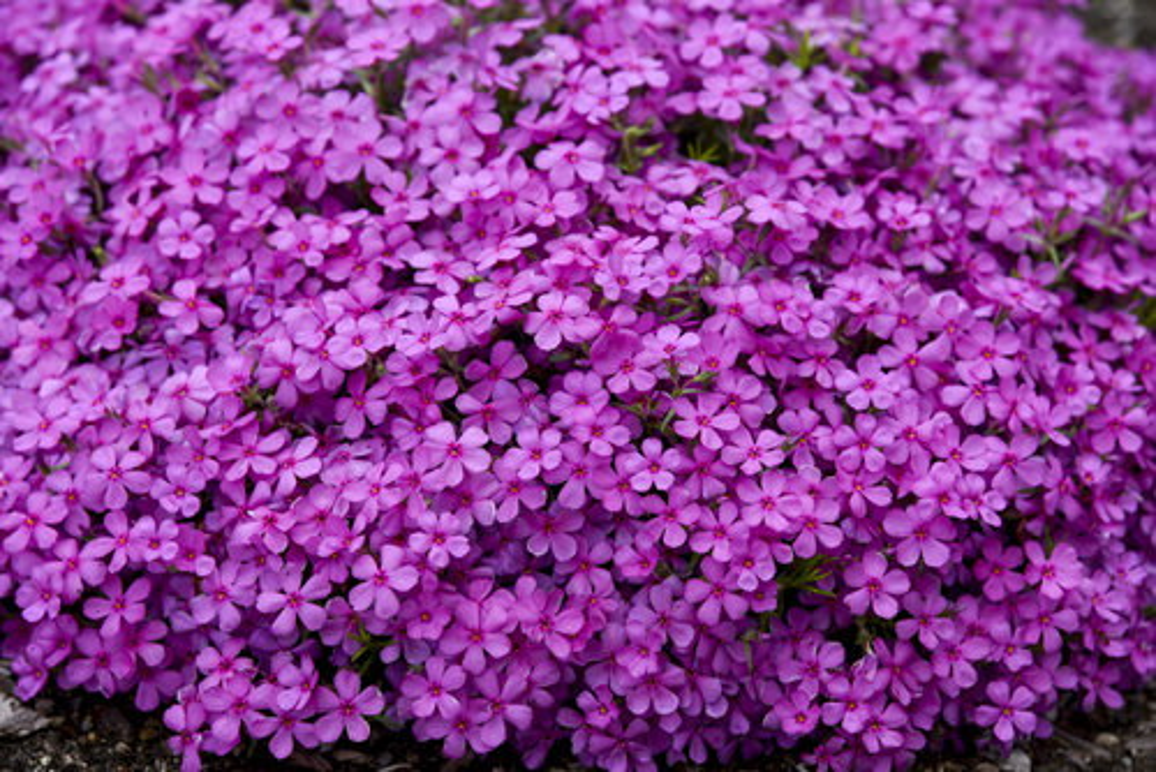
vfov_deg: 11.4
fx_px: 3855
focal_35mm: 120
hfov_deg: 17.1
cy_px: 386
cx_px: 578
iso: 200
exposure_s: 1/500
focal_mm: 120
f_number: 5.6
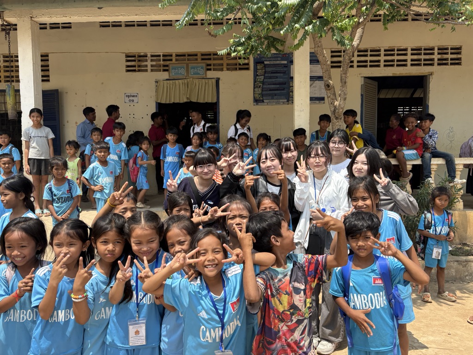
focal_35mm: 26
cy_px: 178
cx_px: 236
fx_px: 355
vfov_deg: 53.1
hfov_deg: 67.3
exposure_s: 1/2141
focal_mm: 5.96
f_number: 1.6
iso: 64
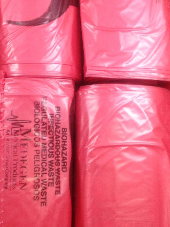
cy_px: 103
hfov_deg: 23.3
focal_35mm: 63
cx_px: 82
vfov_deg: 30.7
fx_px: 412
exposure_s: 1/20
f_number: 2.4
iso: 50
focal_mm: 4.12
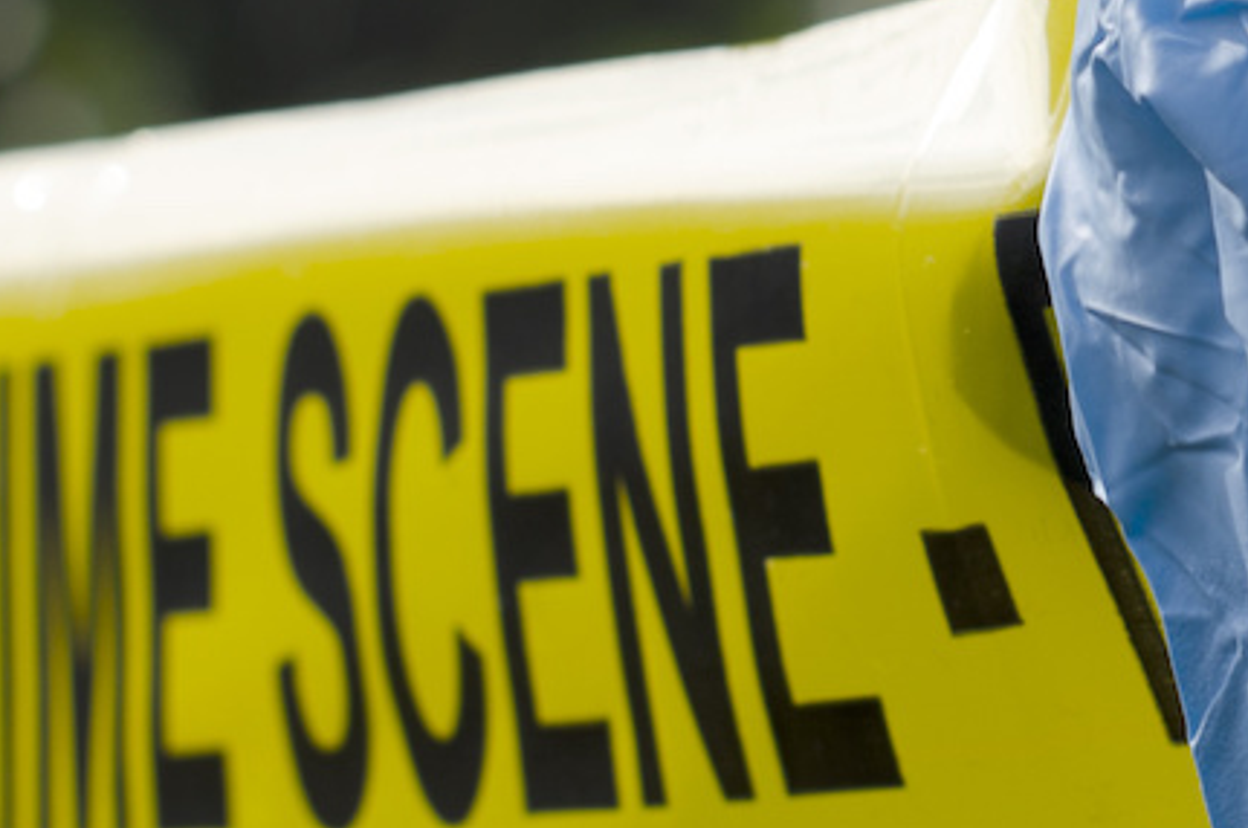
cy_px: -35
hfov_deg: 7.9
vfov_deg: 5.2
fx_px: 9034
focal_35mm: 261
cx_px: 1320
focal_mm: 50
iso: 100
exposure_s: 1/200
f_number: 5.6
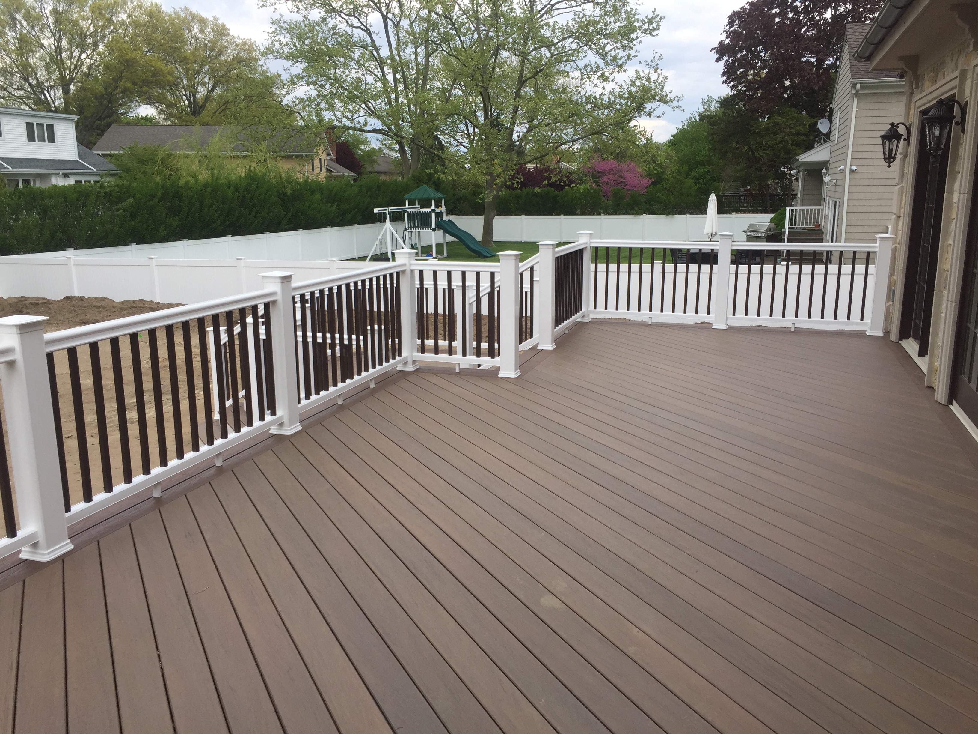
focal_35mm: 29
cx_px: 489
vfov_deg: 48.2
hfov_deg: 61.7
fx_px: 819
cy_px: 367
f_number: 2.2
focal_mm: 4.15
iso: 32
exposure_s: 1/898
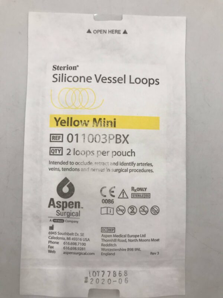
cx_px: 112
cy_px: 149
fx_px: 241
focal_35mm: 28
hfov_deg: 49.7
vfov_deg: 63.4
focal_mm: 3.99
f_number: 1.8
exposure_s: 1/60
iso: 25
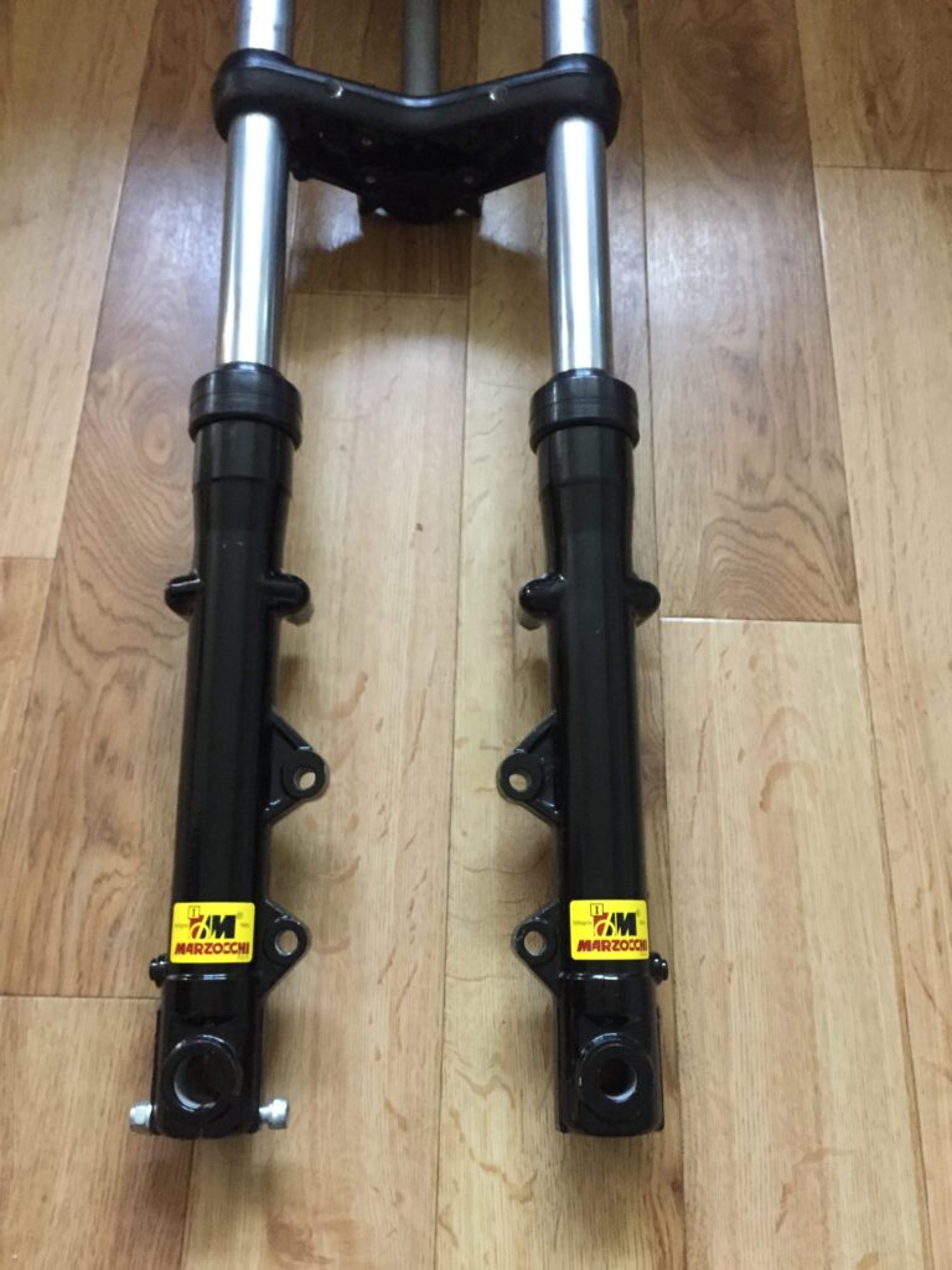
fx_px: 1063
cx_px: 476
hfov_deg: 48.2
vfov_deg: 61.7
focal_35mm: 29
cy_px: 635
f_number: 2.2
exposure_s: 1/17
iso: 400
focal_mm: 4.15
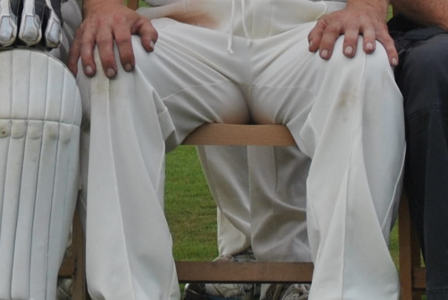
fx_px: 3283
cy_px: -184
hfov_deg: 7.8
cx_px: 155
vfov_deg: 5.2
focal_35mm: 264
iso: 100
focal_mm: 35
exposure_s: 1/160
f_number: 6.3
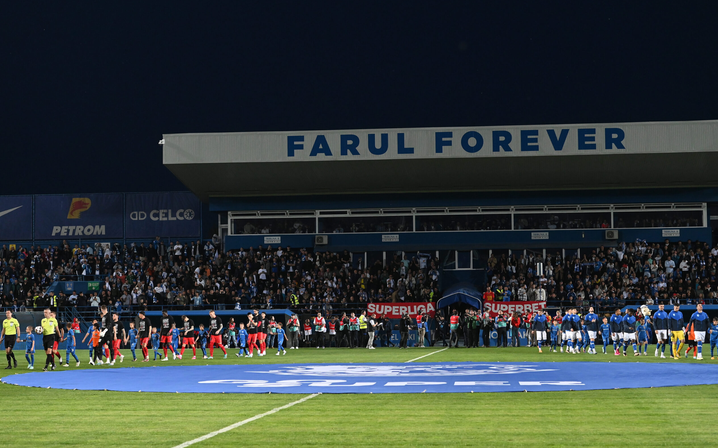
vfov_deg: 18.1
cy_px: 233
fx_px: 1409
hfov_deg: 28.6
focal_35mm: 72
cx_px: 356
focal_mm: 70
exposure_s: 1/800
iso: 4000
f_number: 4
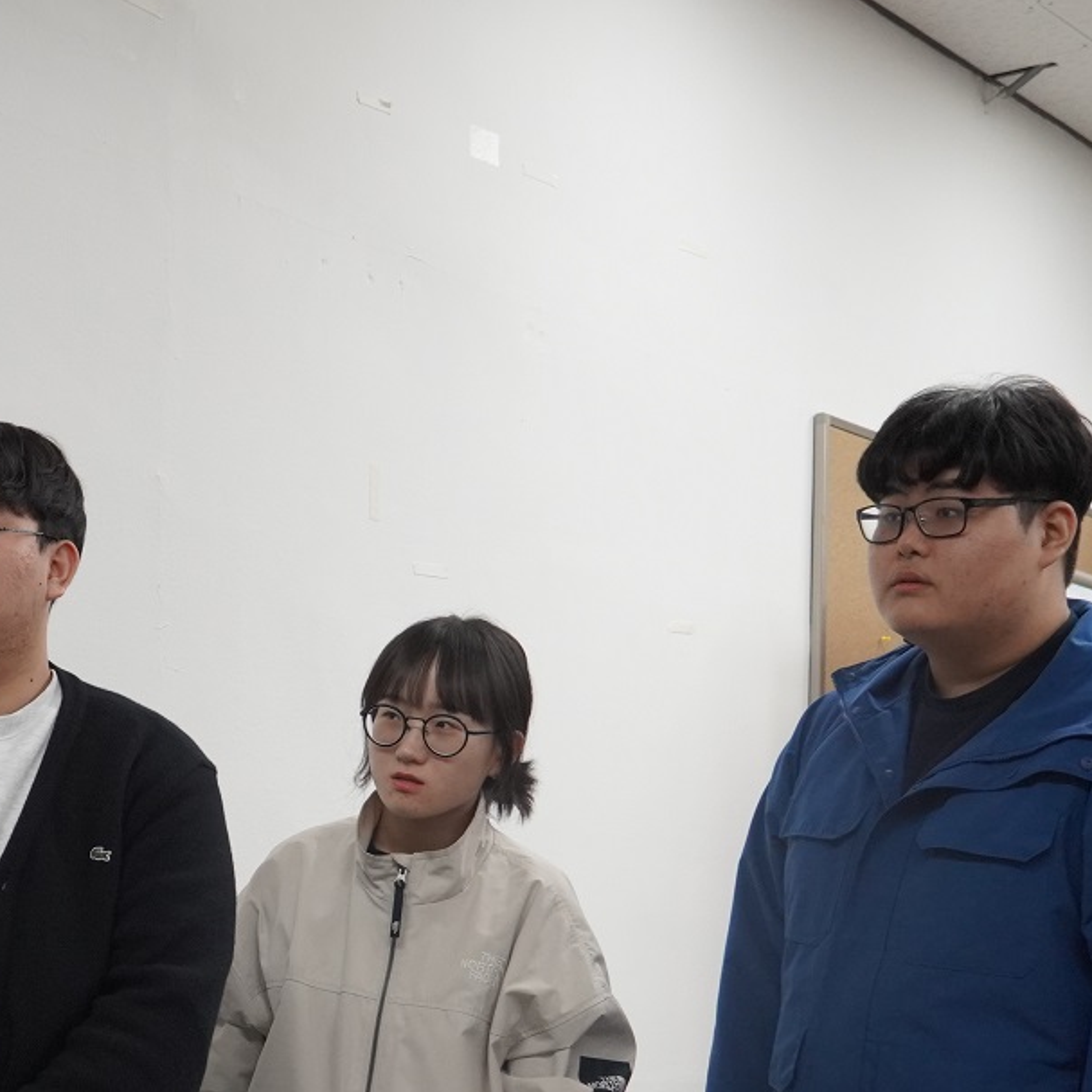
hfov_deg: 24.1
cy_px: 820
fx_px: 2427
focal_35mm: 68
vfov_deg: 25.1
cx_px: -20
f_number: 4
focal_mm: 18
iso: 1250
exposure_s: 1/160
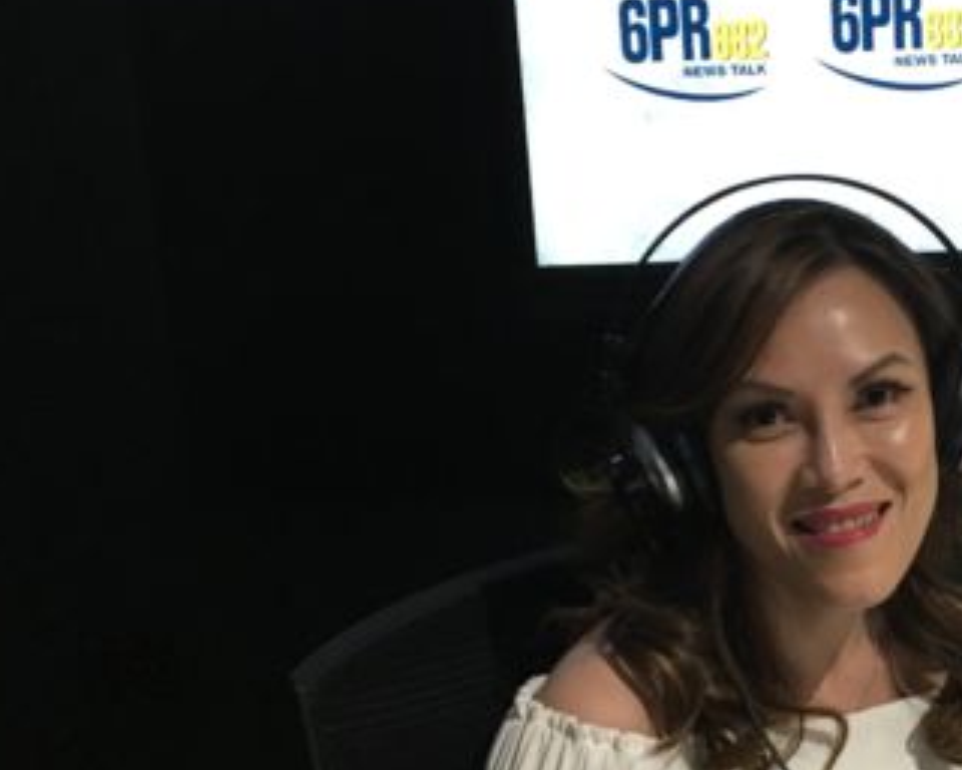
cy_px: 490
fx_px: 1509
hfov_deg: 33.5
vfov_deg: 28.5
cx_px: 860
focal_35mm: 53
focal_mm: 4.15
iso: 200
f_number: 2.2
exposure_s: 1/20
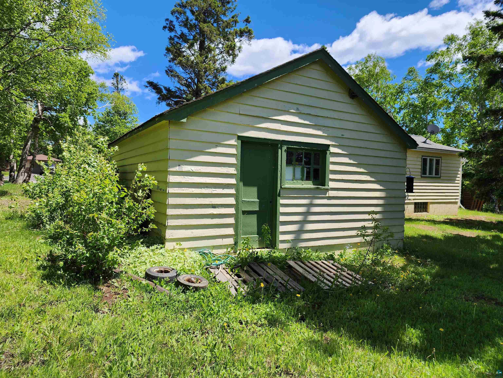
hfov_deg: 73.9
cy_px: 189
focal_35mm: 23
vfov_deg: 58.9
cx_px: 252
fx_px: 334
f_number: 1.8
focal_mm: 6.4
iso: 12
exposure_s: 1/701
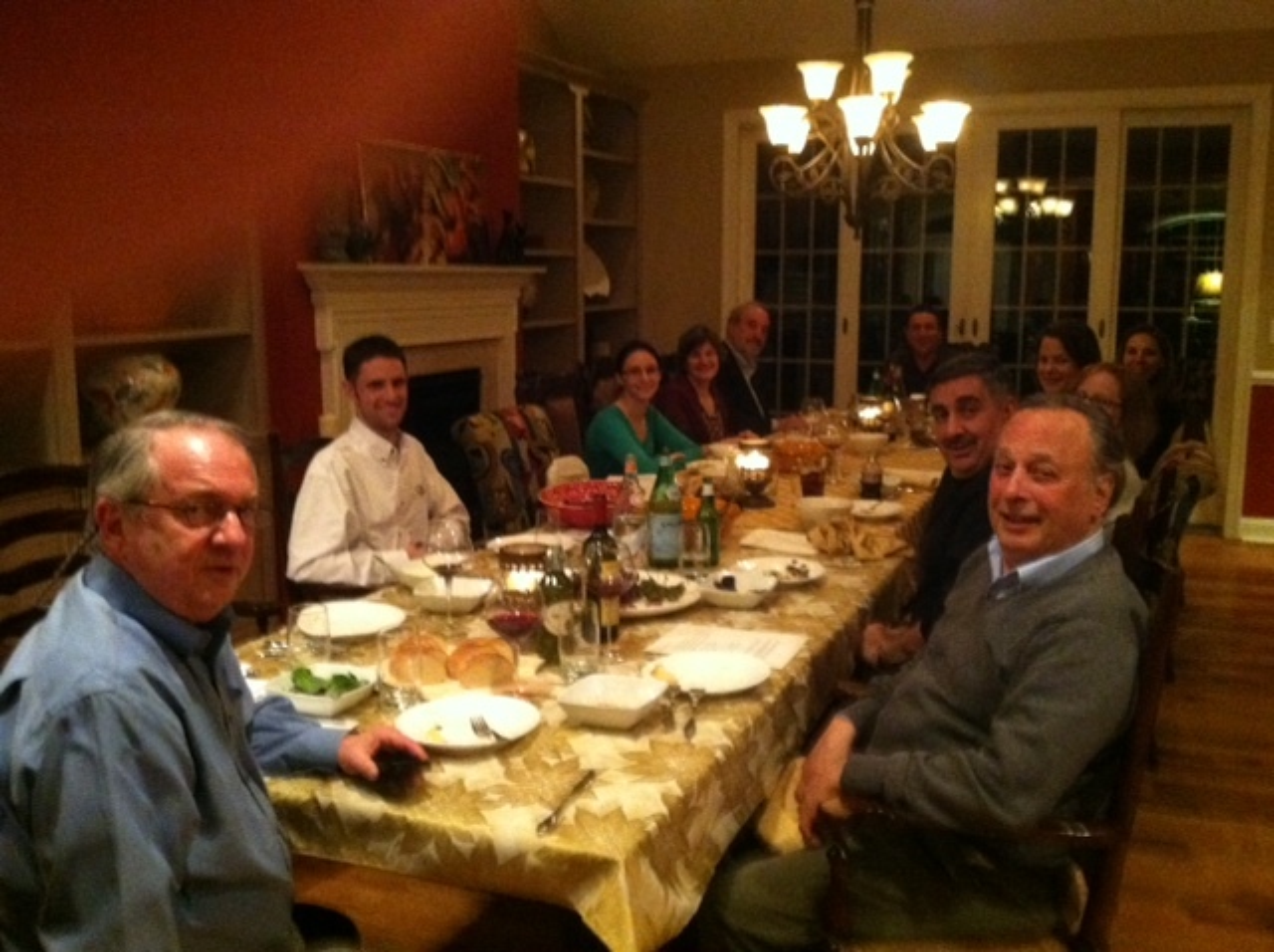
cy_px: 476
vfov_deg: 40.6
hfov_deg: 52.7
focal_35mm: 35
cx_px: 637
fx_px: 1286
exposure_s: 1/15
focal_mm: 3.85
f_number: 2.8
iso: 1000
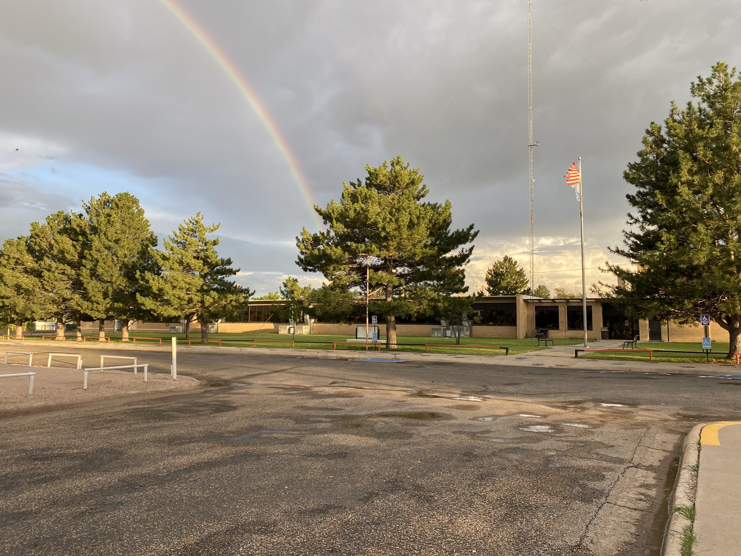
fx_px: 557
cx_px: 370
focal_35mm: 26
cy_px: 278
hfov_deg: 67.3
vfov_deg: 53.1
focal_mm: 4.25
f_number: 1.8
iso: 32
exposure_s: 1/390
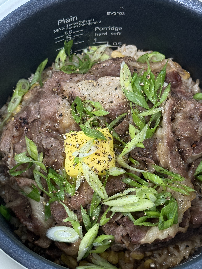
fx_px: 397
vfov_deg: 37.5
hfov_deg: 28.6
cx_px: 104
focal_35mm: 51
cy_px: 133
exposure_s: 1/60
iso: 200
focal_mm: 6.76
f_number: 1.78
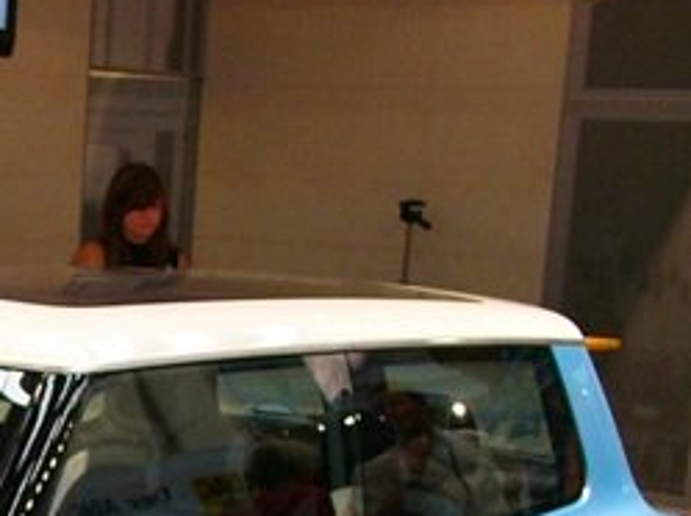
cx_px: -355
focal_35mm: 103
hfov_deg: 17.2
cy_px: 621
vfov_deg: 13.9
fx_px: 2053
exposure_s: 1/200
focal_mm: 8.2
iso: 200
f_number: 2.2
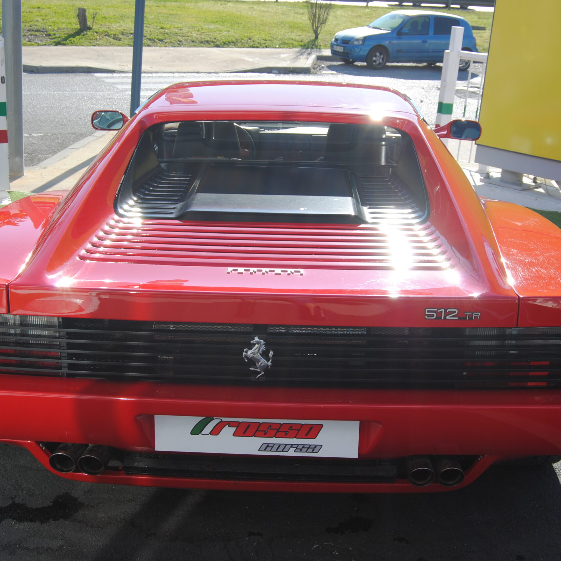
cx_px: 276
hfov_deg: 36.8
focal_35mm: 46
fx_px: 843
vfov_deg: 36.8
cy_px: 281
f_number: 7.1
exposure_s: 1/200
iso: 100
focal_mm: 24
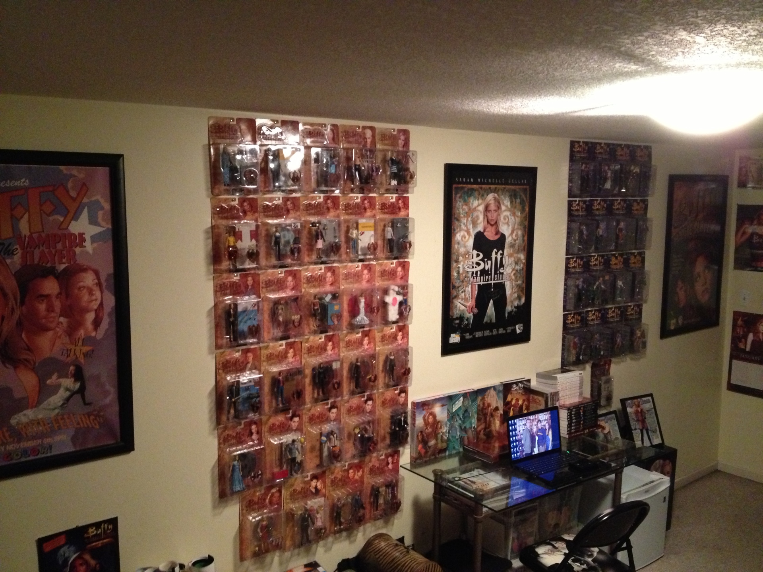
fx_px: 771
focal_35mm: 35
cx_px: 382
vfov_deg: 40.7
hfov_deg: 52.6
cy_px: 286
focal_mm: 4.28
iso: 500
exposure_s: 1/15
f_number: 2.4
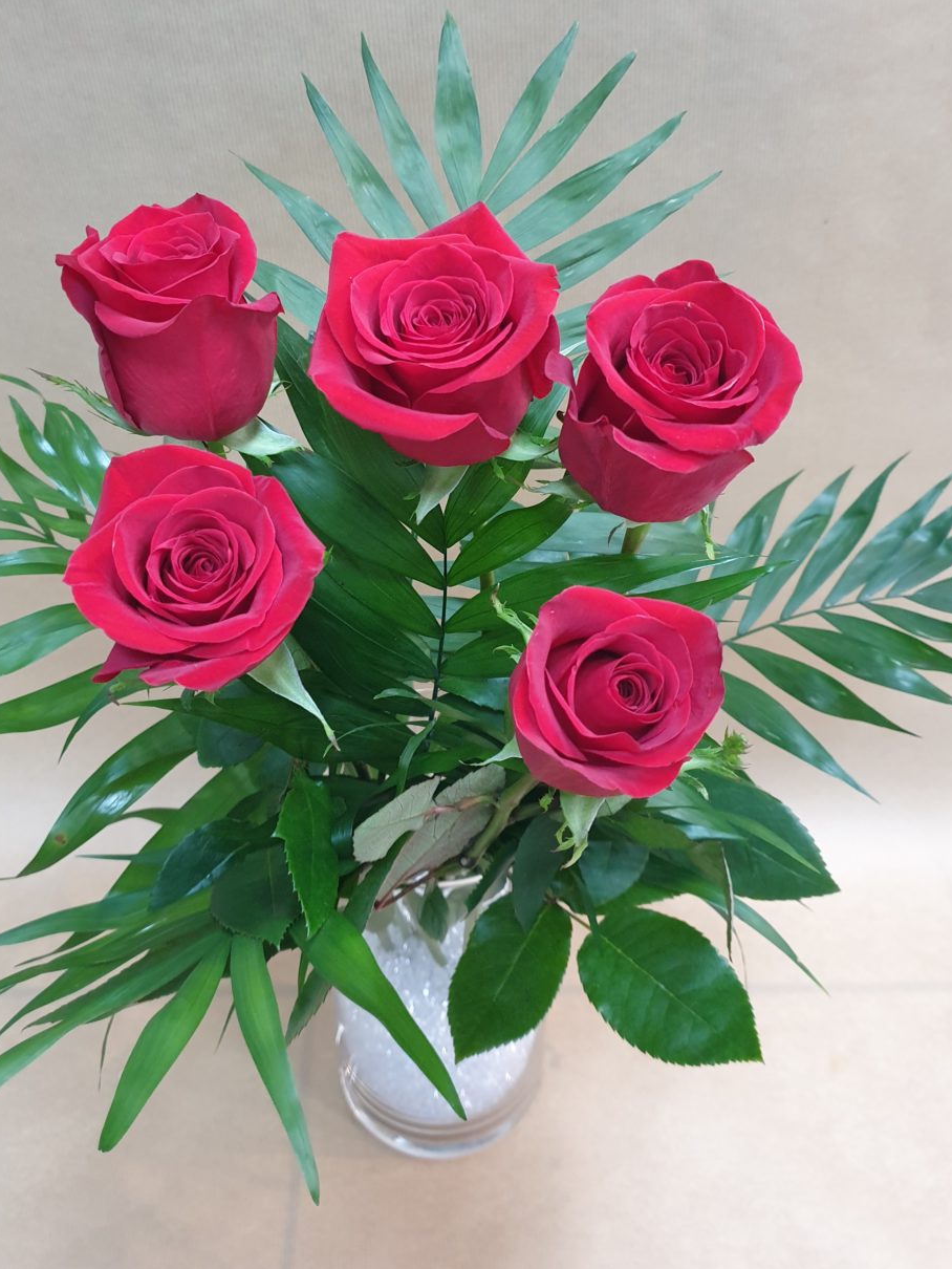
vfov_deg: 54.8
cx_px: 430
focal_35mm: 33
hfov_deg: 42.9
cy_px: 485
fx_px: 1210
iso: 250
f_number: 1.5
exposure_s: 1/50
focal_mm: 4.3
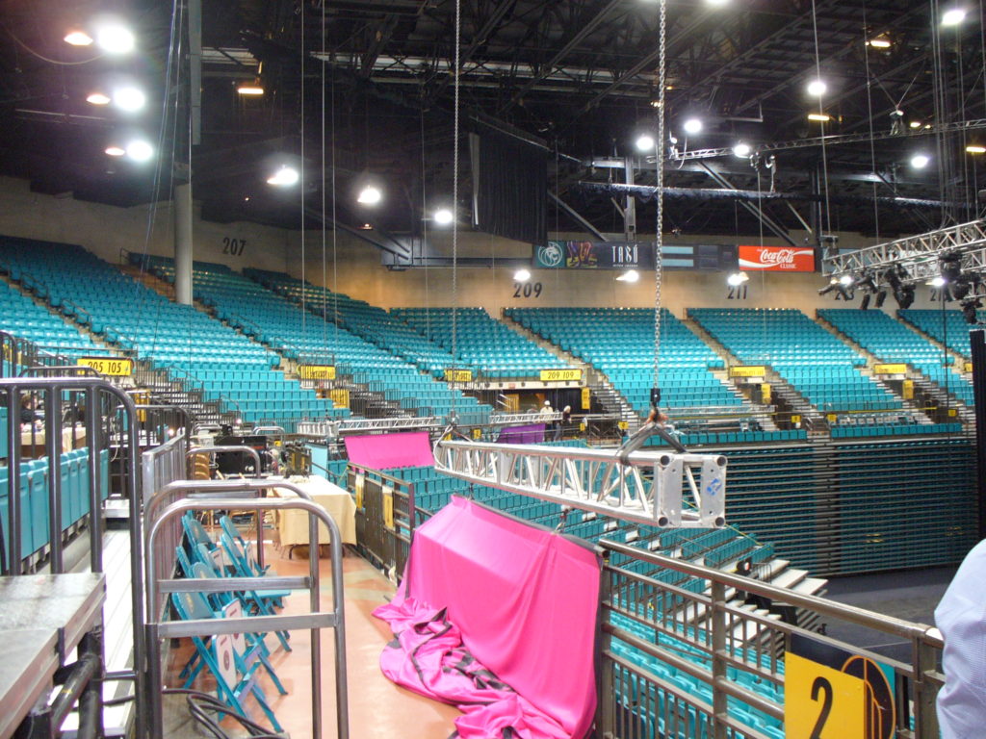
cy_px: 370
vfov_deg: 38.7
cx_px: 493
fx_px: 1054
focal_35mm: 37
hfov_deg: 50.1
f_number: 2.8
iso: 200
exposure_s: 1/8
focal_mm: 6.1
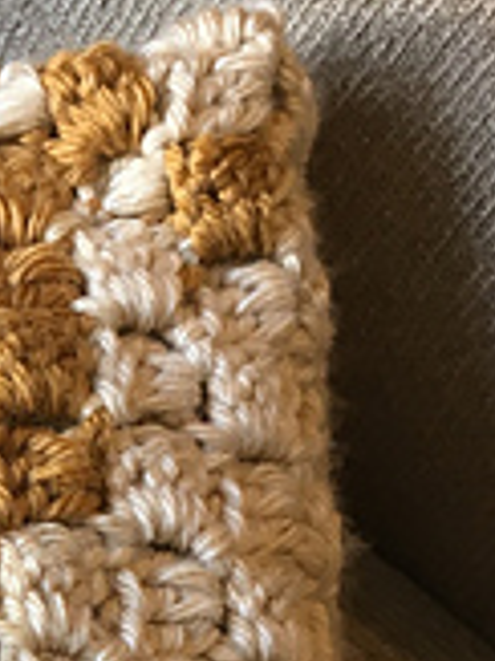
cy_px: 803
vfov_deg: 16.5
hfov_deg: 11.9
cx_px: -414
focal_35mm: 114
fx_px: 2176
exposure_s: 1/30
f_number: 2.2
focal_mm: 4.15
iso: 50
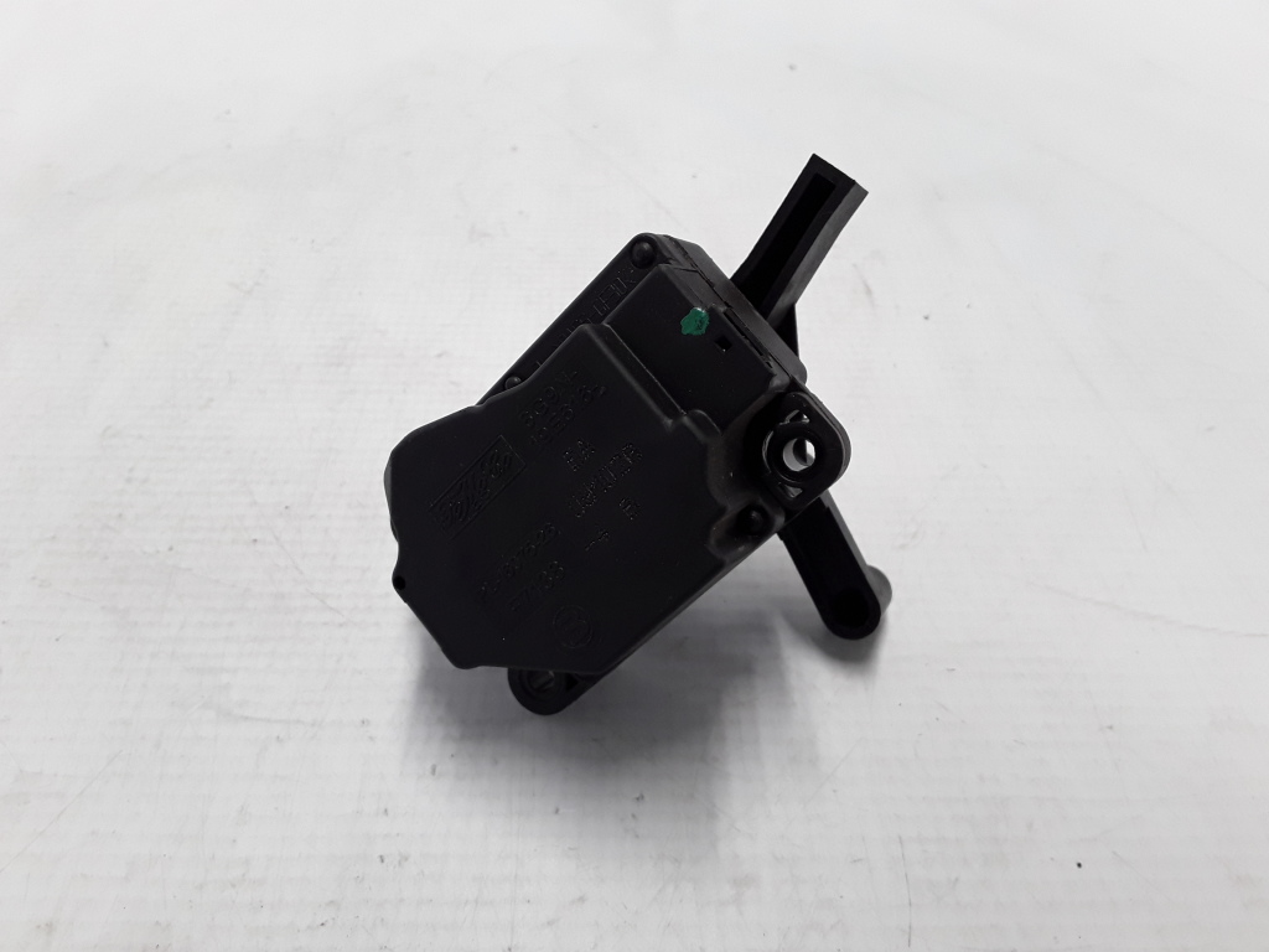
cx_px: 634
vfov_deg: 51.4
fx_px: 990
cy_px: 476
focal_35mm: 27
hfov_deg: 65.3
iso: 64
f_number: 1.9
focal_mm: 2.91
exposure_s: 1/33
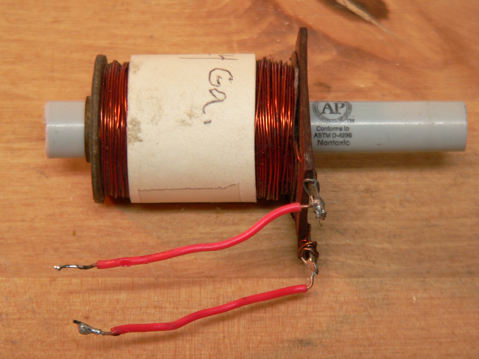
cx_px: 240
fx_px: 1674
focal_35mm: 121
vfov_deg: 12.2
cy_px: 180
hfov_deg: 16.3
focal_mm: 20
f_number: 2.8
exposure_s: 1/30
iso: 200
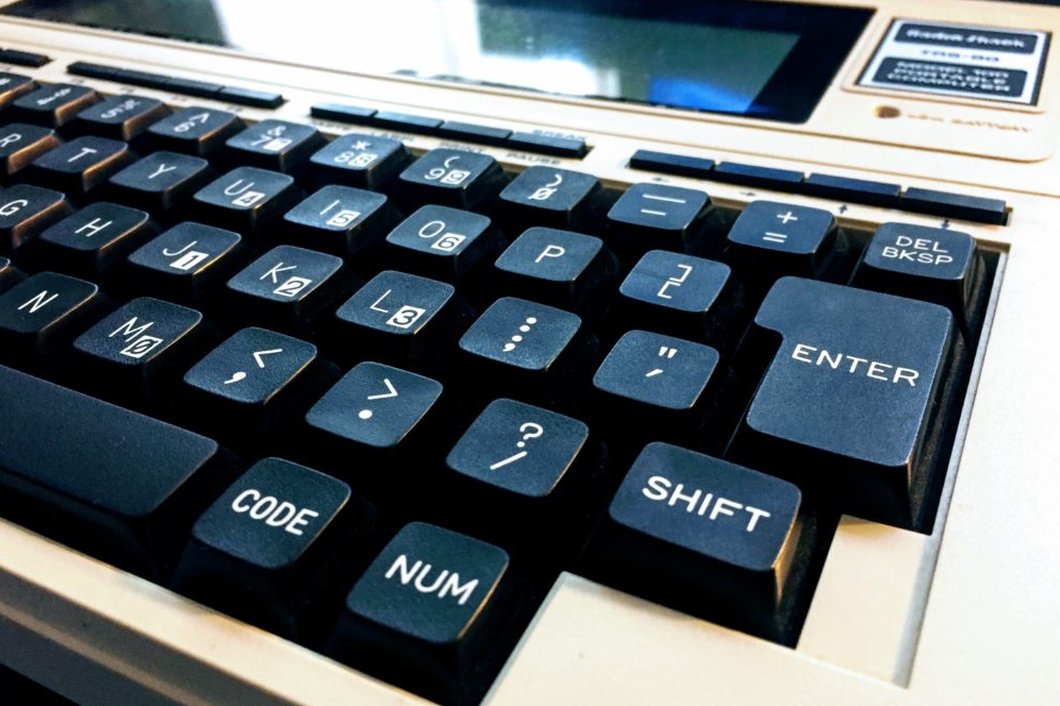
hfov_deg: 60.3
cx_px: 530
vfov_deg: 42.3
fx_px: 913
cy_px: 348
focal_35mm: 31
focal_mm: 4.15
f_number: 2.2
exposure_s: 1/30
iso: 250
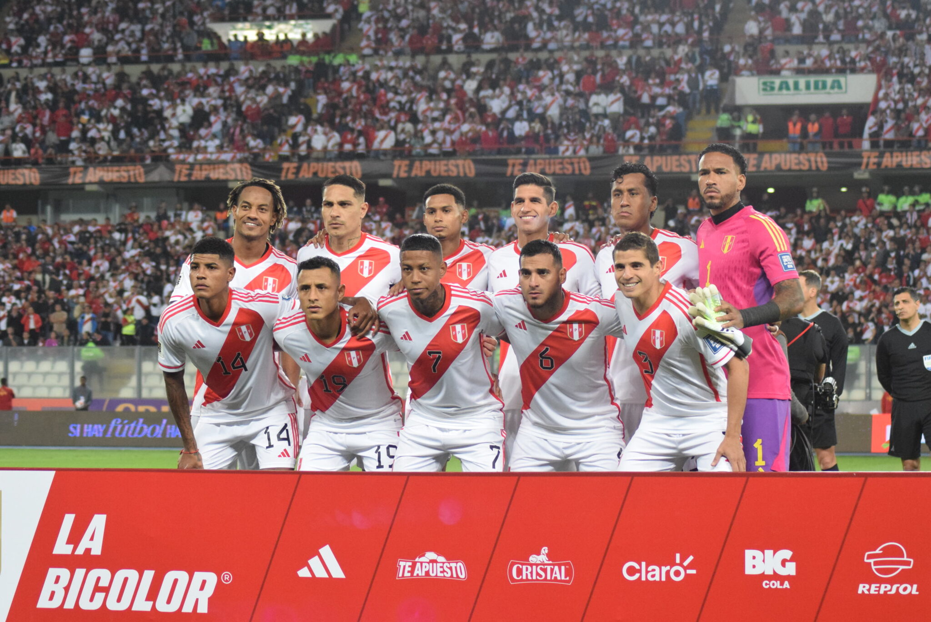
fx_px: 2717
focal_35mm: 105
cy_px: 311
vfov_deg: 13.1
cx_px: 466
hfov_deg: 19.4
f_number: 5
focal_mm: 70
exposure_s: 1/500
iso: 3200
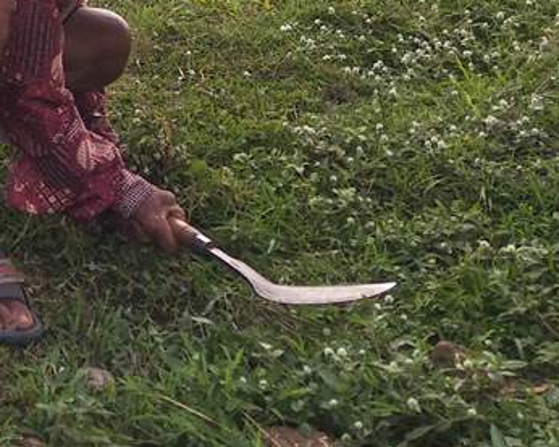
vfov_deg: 19.6
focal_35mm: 75
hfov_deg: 23.3
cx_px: -105
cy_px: -37
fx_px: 1241
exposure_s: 1/321
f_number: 2.2
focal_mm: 3.81
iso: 100
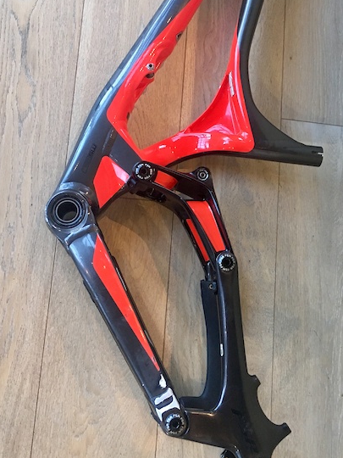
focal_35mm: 43
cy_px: 170
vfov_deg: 43.5
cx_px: 205
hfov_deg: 33.5
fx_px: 568
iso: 125
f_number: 2.2
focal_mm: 4.15
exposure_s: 1/30
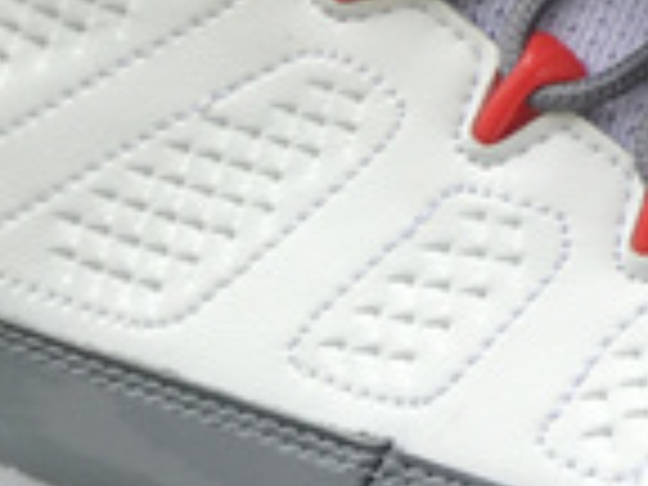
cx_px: 1089
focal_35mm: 292
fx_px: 5466
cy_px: -61
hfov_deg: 6.7
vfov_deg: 5.1
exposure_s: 1/158
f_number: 2.8
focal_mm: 6.6
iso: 20
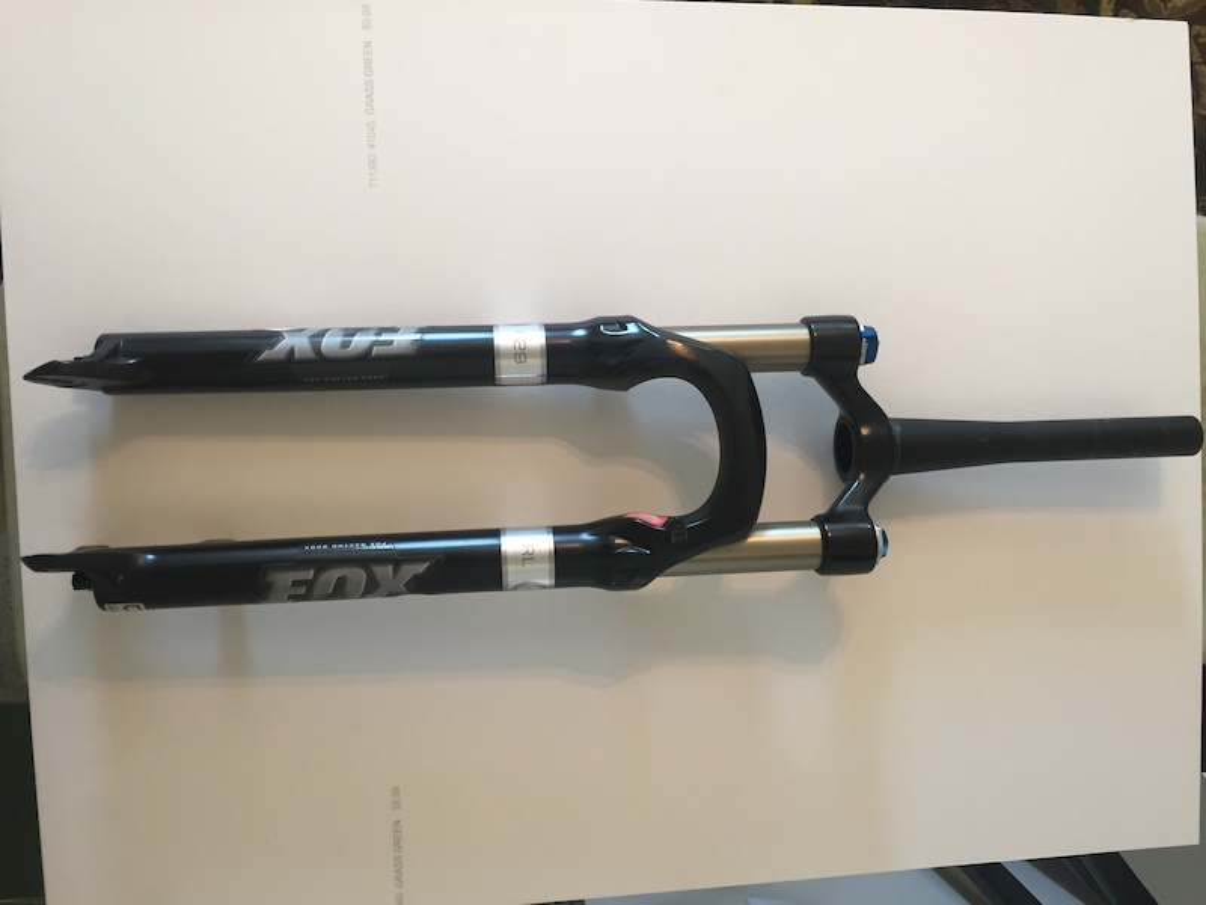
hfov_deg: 61.7
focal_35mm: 29
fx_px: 1010
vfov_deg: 48.2
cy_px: 452
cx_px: 603
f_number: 2.2
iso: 64
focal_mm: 4.15
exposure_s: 1/30
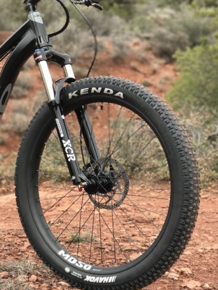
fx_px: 739
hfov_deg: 16.5
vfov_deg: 22.2
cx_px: 2
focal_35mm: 88
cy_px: 127
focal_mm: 6.6
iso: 20
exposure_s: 1/216
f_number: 2.8
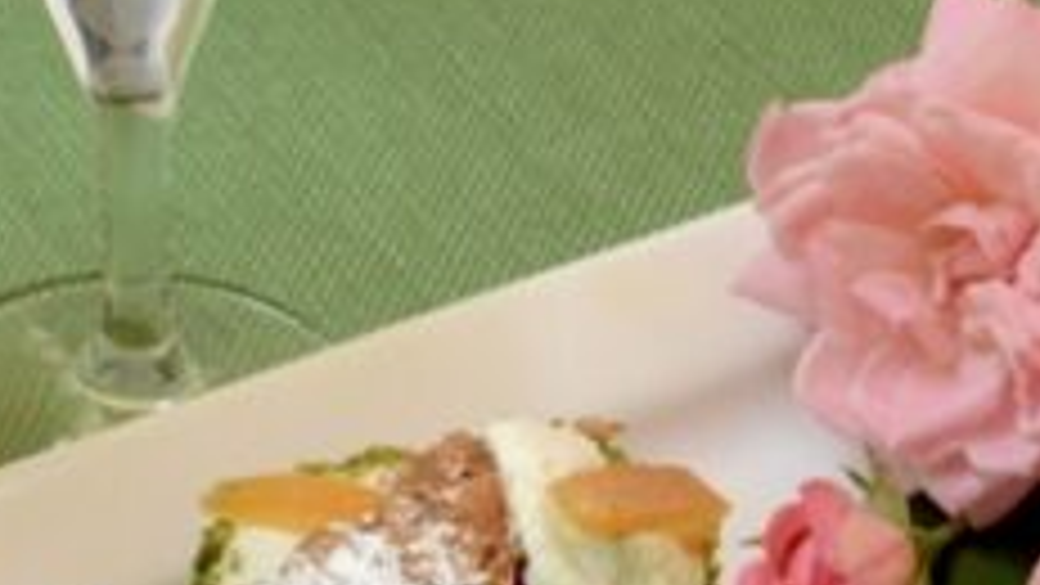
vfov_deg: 8.3
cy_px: 868
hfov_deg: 15.0
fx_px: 3926
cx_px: 311
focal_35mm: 142
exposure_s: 1/30
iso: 1000
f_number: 11
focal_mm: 35
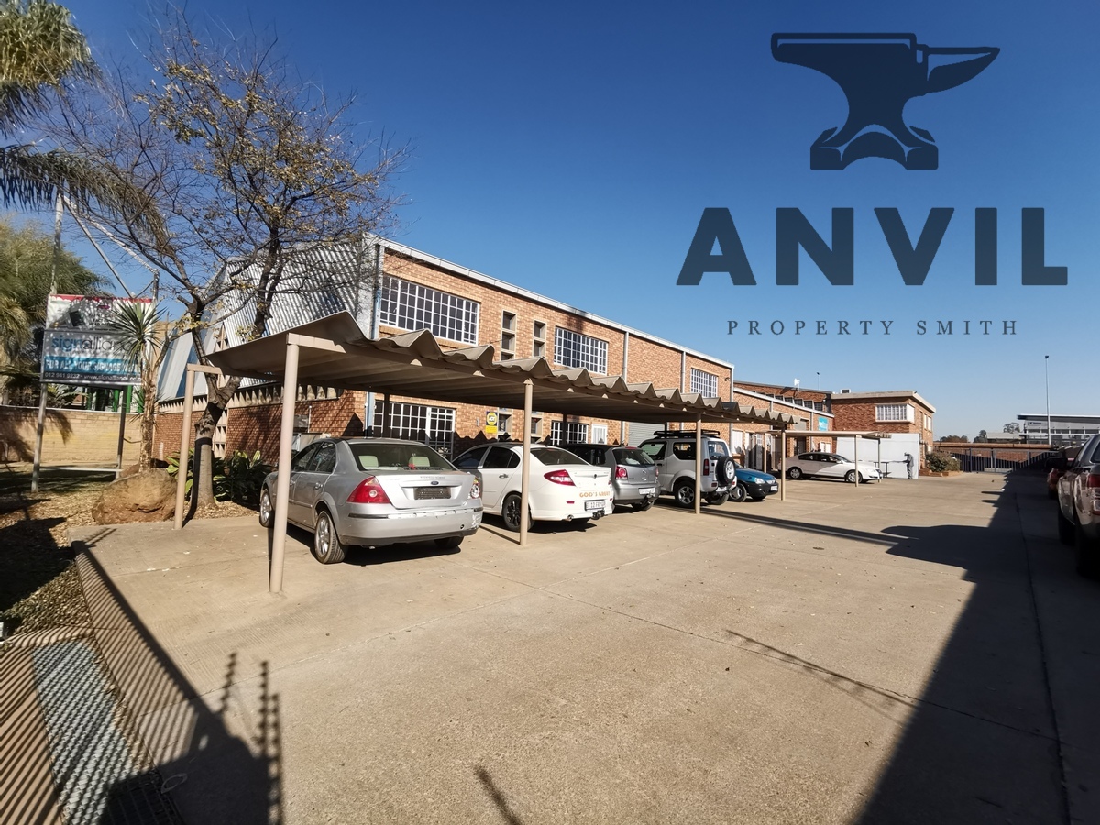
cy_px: 412
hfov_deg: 94.5
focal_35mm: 16
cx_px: 550
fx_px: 508
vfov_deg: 78.1
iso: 50
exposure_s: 1/1218
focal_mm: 2.35
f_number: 2.2
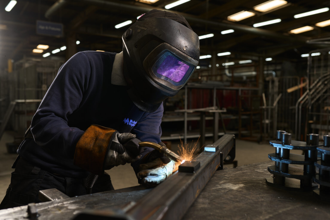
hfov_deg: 54.4
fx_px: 321
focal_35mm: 35
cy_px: 110
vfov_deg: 37.9
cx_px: 165
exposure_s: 1/40
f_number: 4
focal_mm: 35
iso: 100
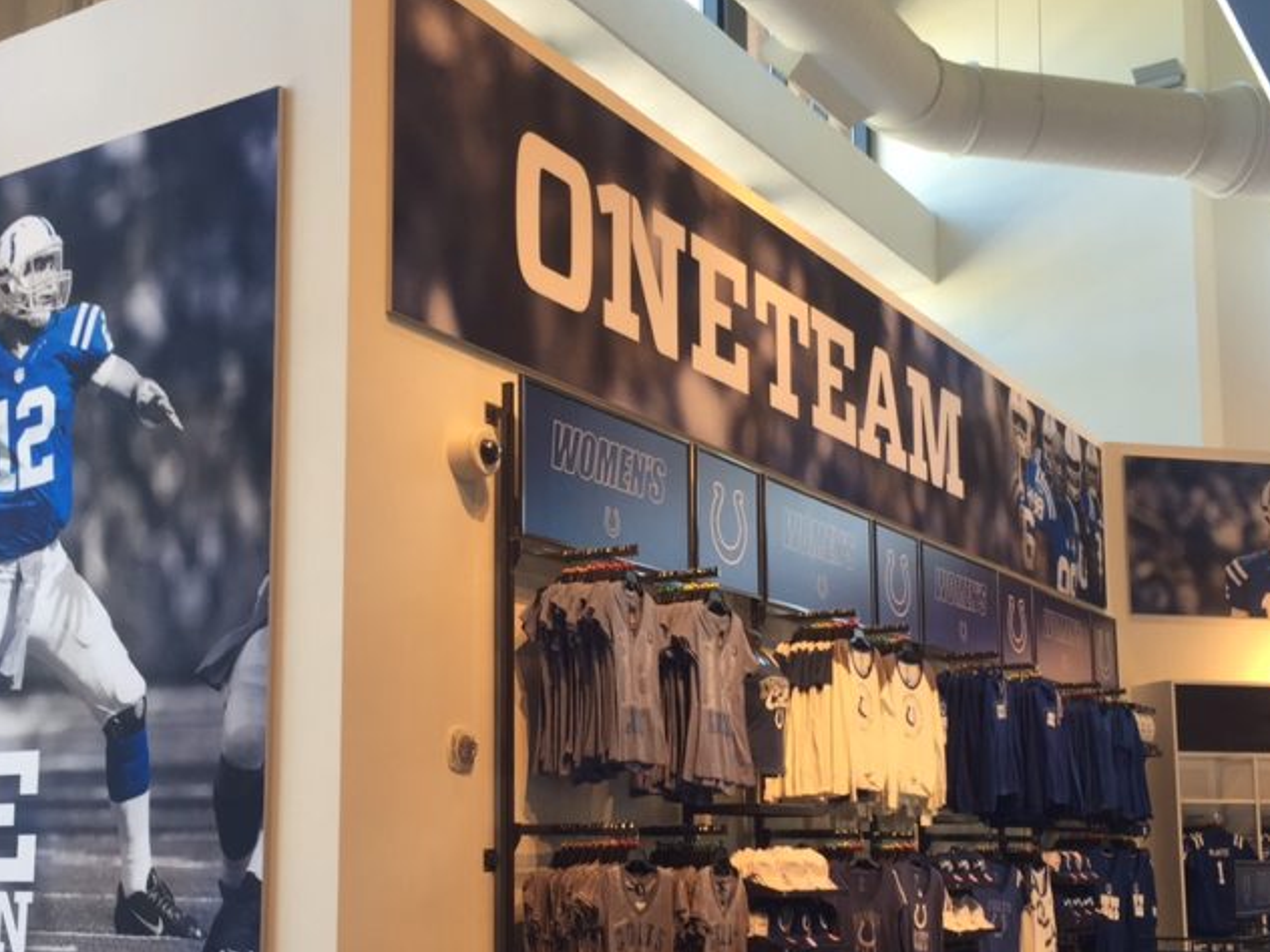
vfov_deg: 31.9
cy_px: 634
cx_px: 613
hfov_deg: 42.1
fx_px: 1651
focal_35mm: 45
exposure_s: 1/60
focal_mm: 4.15
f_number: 2.2
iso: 40
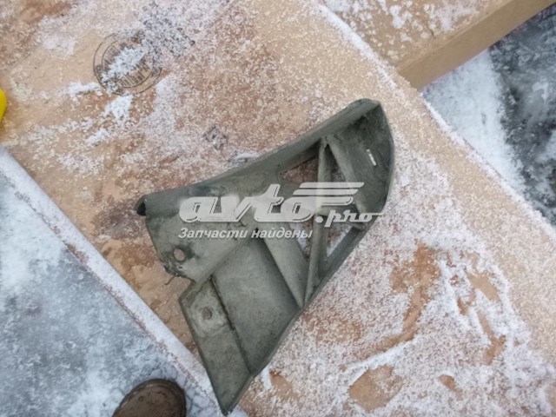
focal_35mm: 25
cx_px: 278
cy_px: 208
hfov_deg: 69.4
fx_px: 402
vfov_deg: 54.9
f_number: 3.9
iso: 400
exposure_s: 1/100
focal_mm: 4.5
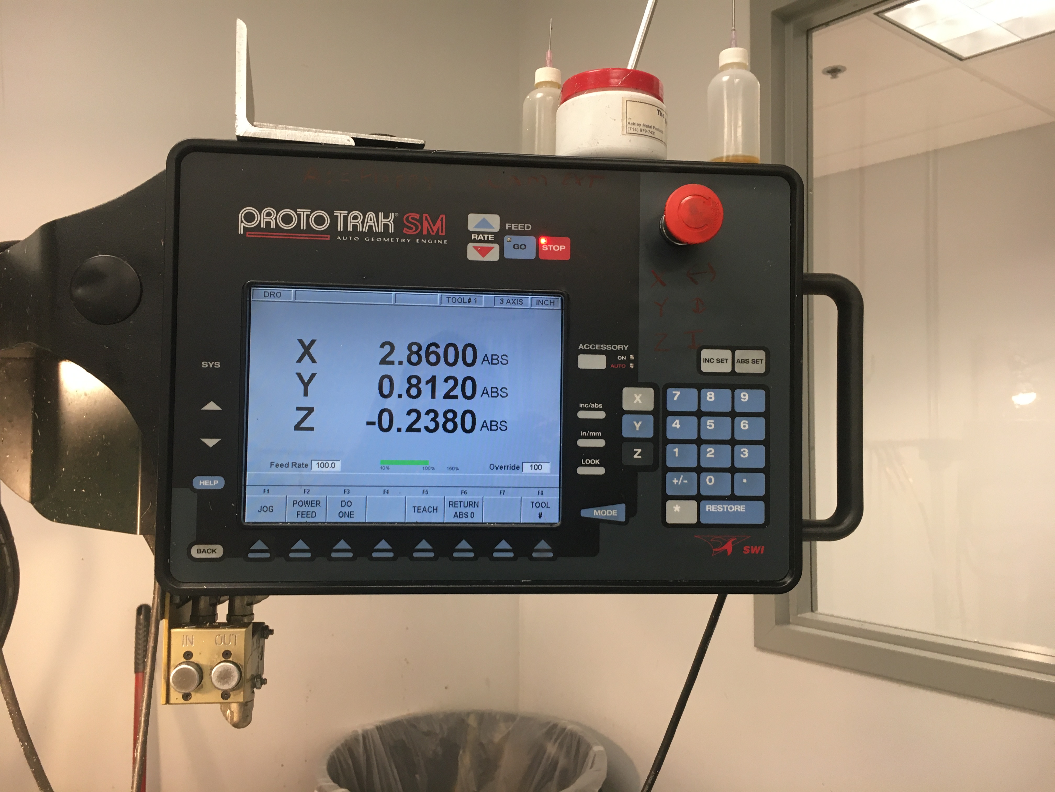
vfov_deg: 48.2
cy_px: 396
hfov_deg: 61.7
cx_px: 528
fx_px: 884
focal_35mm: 29
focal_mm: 4.15
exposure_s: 1/30
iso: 80
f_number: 2.2
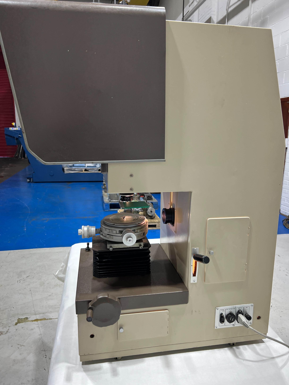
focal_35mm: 26
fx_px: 289
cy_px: 192
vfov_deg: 67.3
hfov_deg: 53.1
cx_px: 144
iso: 100
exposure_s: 1/100
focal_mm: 5.7
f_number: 1.5
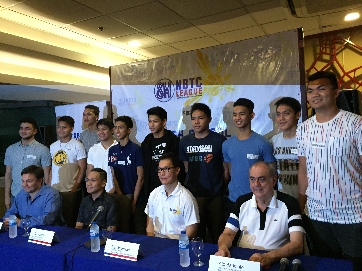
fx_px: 303
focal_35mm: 29
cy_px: 136
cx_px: 181
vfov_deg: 48.2
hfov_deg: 61.7
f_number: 2.2
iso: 250
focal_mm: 4.15
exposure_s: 1/20
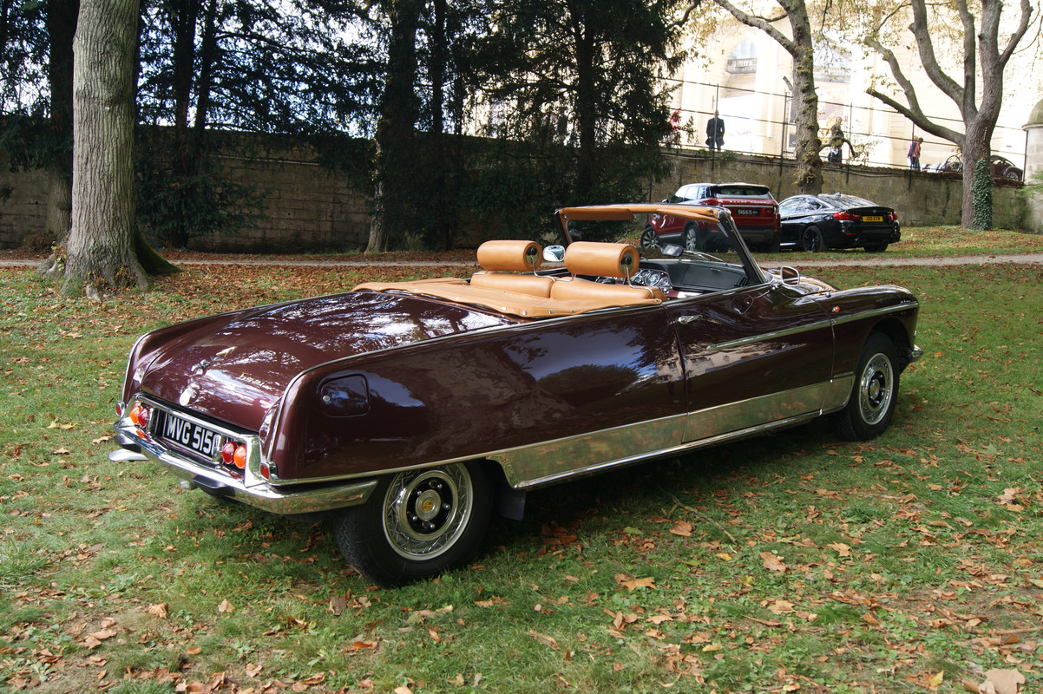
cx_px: 522
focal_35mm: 33
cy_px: 347
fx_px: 956
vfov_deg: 39.9
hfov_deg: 57.2
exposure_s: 1/60
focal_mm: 22
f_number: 6.3
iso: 100
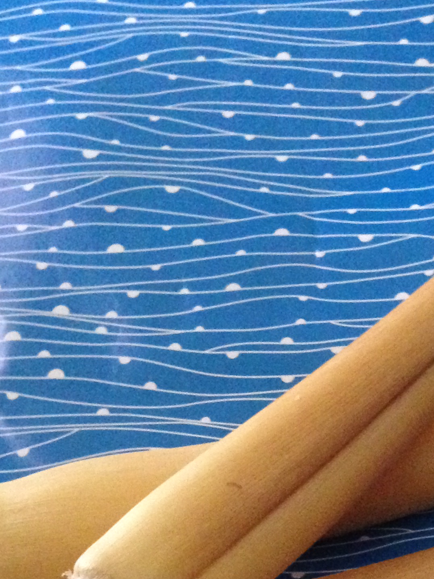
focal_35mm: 75
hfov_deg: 19.0
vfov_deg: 24.4
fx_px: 1254
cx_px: 461
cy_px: 624
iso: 800
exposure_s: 1/15
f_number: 2.4
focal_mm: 4.12
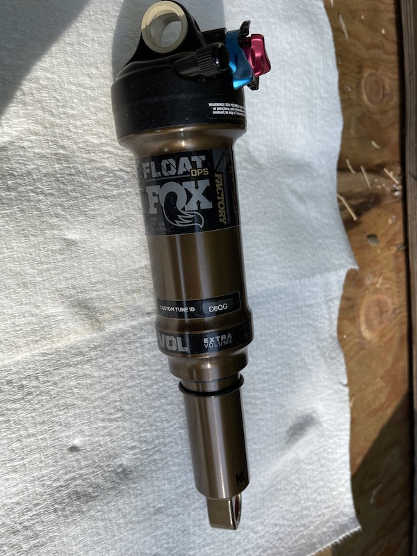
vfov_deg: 67.3
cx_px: 208
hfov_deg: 53.1
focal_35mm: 26
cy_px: 278
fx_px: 418
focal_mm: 5.1
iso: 32
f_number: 1.6
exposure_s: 1/1152
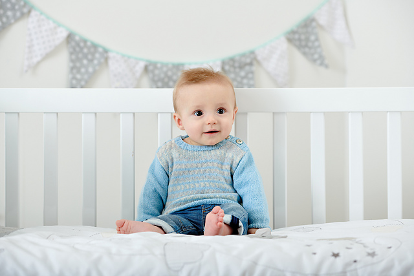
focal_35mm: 110
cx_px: 207
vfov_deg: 12.5
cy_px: 138
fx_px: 1265
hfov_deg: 18.6
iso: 100
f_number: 4.5
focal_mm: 110
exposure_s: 1/250
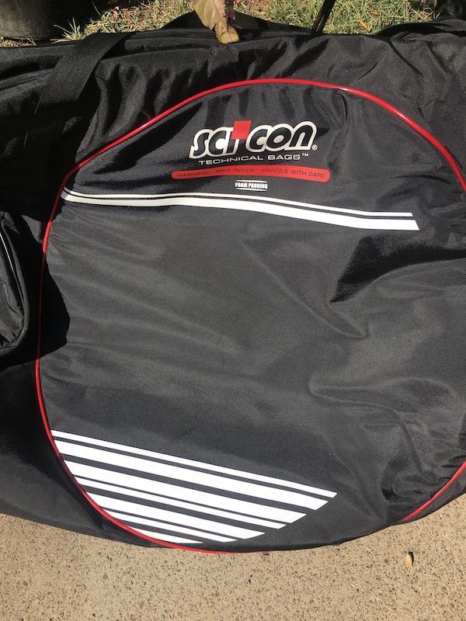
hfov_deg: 48.2
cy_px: 310
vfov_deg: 61.7
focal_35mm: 29
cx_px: 233
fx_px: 521
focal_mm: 4.15
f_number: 2.2
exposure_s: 1/1282
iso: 25
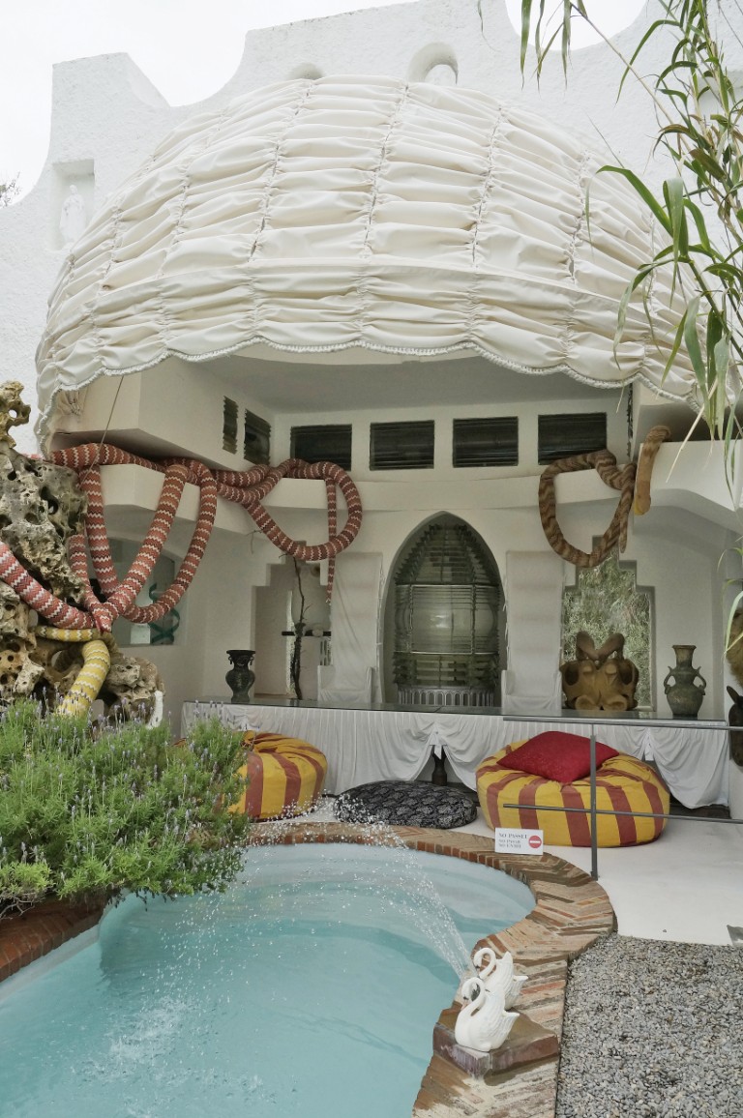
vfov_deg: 62.0
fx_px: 931
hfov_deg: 43.5
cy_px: 559
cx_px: 372
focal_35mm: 30
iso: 800
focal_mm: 20
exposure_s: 1/640
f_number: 9
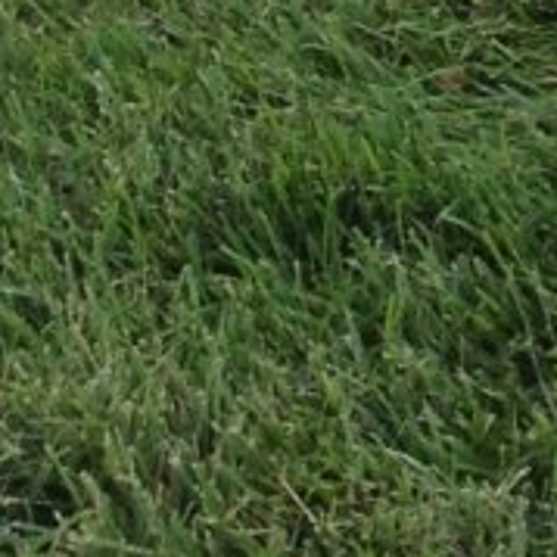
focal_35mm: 277
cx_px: 1755
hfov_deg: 5.8
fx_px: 5043
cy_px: -1876
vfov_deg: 5.3
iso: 50
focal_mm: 4.28
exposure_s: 1/282
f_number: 2.4
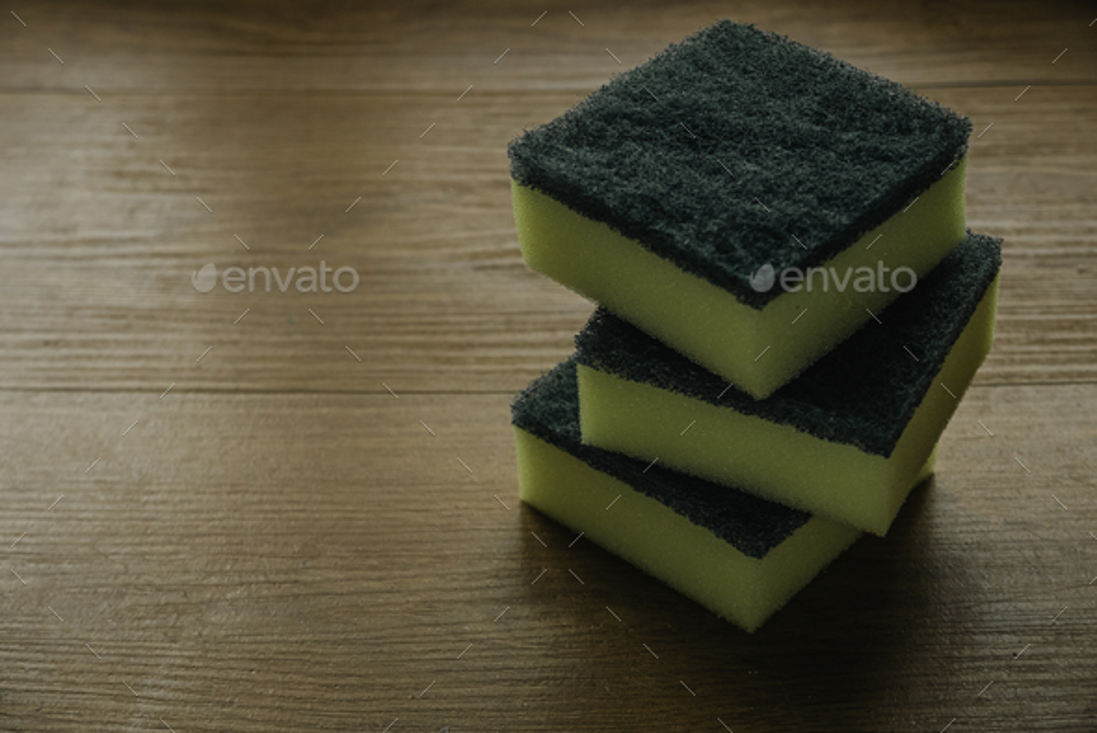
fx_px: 2286
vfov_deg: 18.2
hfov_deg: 27.0
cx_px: 548
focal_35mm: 75
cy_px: 366
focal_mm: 34
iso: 200
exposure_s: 1/125
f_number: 4.5
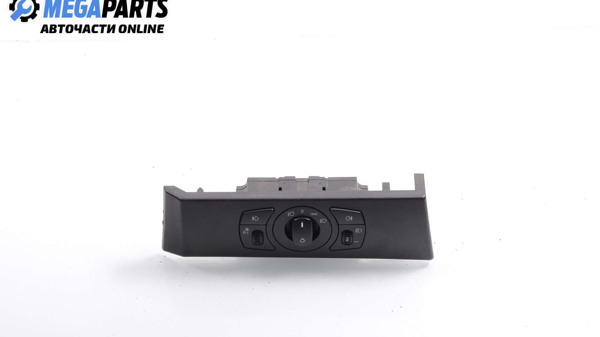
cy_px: 182
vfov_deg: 7.3
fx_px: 2633
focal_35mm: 166
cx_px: 300
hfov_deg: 13.0
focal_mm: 105
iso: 200
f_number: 11
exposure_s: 1/160
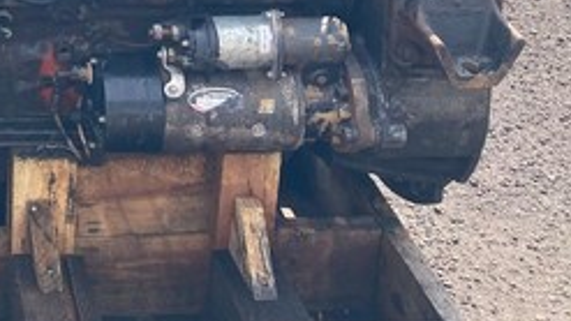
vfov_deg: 14.1
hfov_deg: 24.6
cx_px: -92
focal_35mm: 79
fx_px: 1196
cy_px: -196
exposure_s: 1/475
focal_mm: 3.99
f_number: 1.8
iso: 20
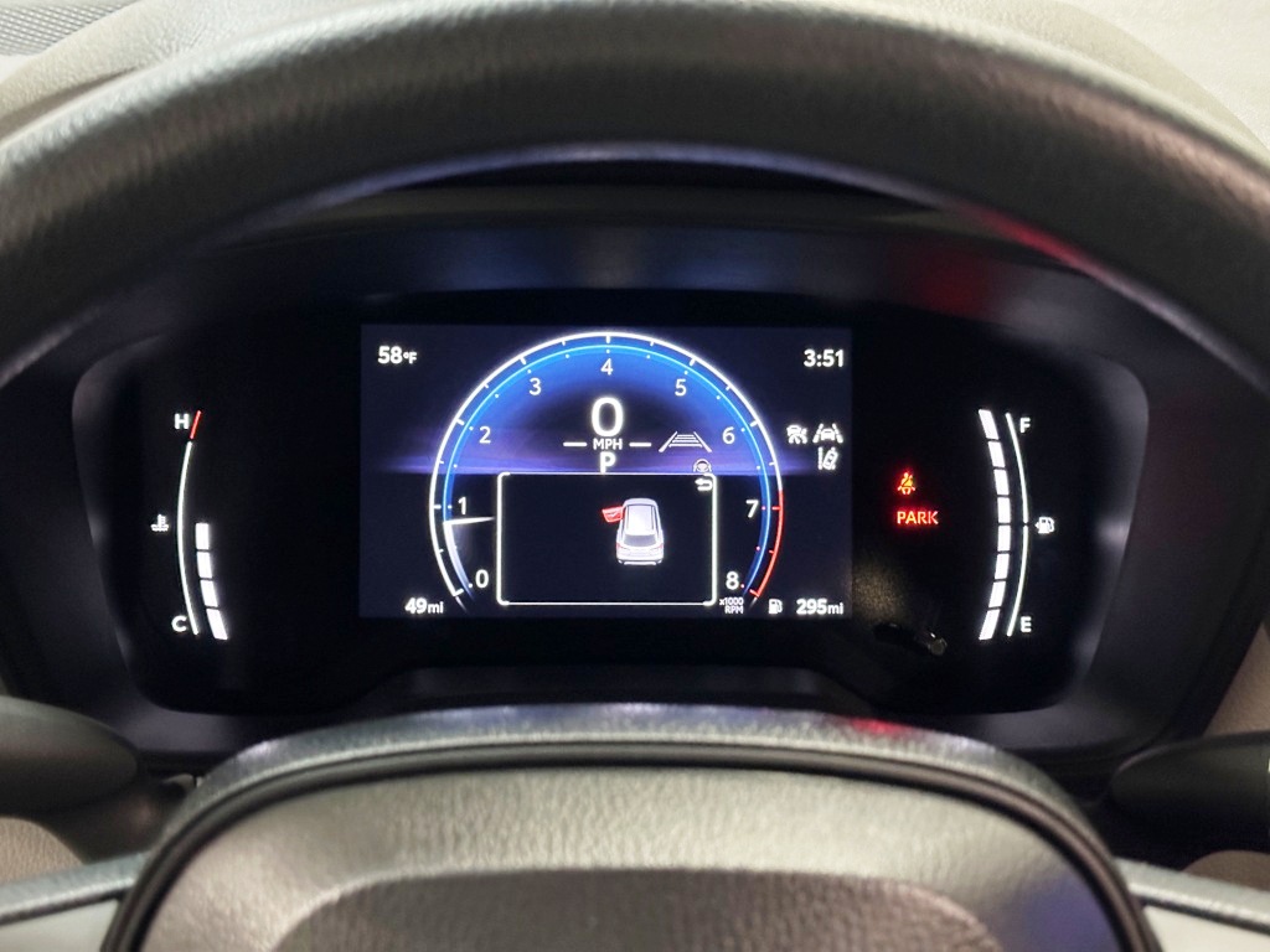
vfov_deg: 30.3
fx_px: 1761
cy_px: 476
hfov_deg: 39.7
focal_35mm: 48
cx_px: 635
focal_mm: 6.86
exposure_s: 1/25
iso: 640
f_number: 1.78
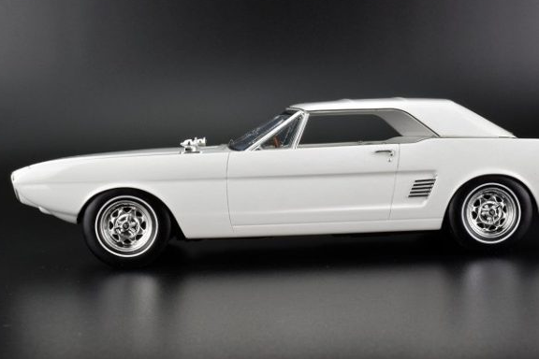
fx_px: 898
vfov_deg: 22.6
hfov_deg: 33.3
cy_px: 195
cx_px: 319
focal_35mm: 60
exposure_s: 1/20
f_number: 25
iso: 800
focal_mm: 30
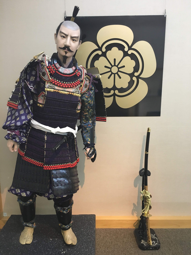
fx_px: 213
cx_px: 96
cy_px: 128
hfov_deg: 48.2
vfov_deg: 61.7
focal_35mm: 29
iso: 100
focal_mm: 4.15
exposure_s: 1/30
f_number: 2.2
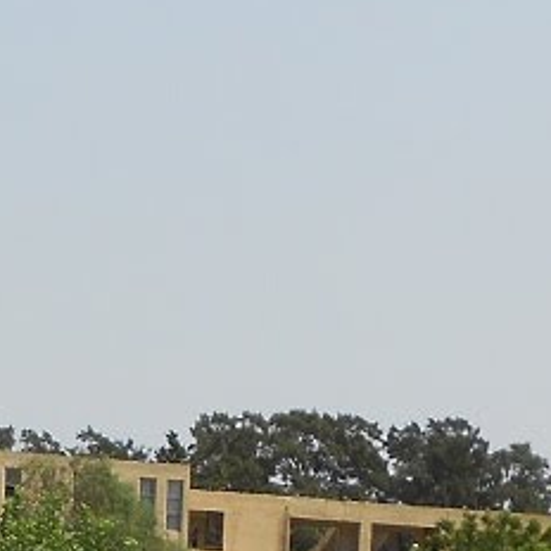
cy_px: 677
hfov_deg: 14.4
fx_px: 2143
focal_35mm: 119
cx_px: -5
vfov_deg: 14.2
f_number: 3.2
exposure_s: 1/1250
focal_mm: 4.6
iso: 80
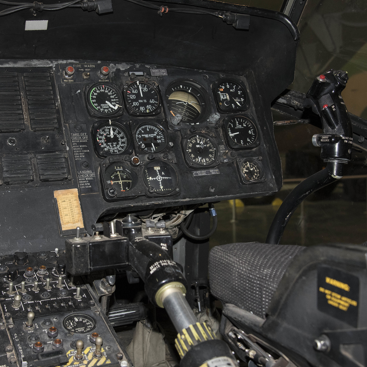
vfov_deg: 31.6
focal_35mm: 54
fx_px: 648
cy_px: 164
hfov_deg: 31.5
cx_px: 137
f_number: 5.6
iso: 1600
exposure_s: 1/60
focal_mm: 35
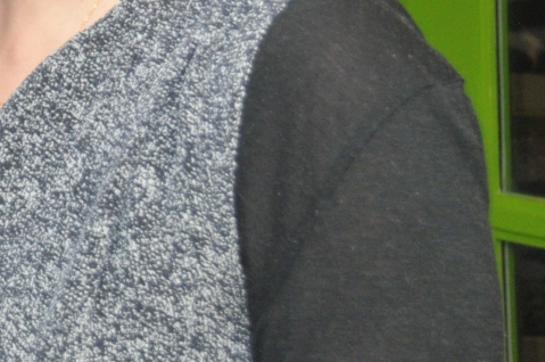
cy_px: -242
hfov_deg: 8.9
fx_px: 3250
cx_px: -655
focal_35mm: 215
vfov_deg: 6.3
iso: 640
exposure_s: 1/80
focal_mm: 32
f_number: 6.3
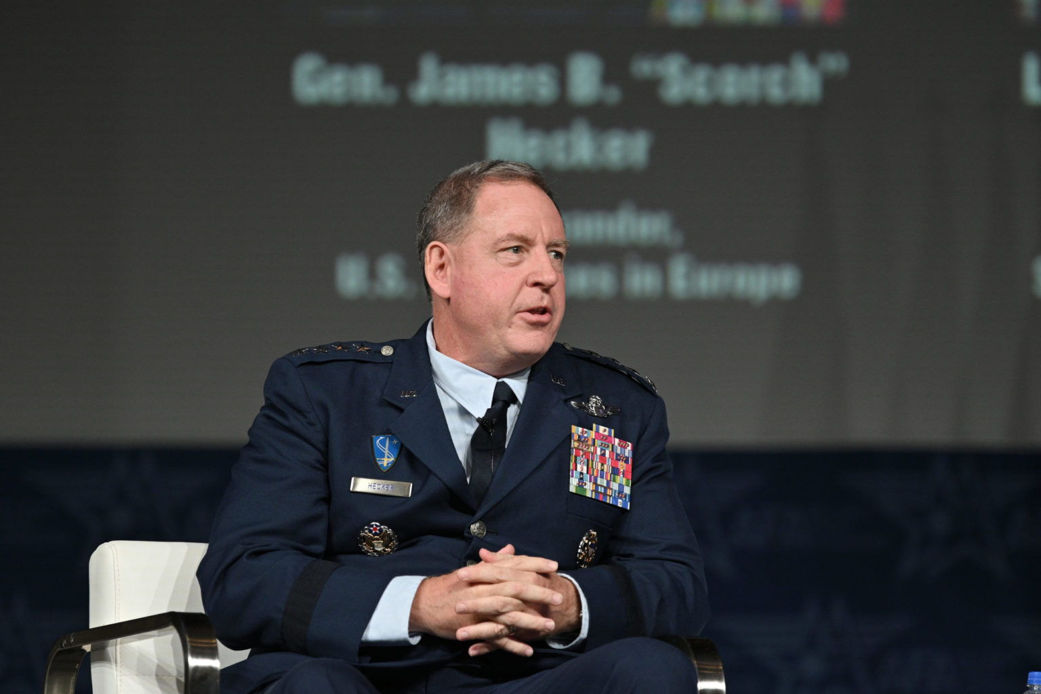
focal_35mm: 202
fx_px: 5855
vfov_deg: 6.8
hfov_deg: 10.2
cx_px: 520
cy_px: 347
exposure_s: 1/320
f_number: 2.8
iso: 800
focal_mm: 135
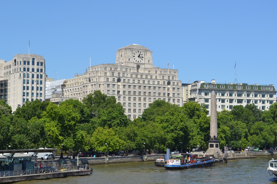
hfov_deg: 29.2
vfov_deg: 19.7
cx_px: 138
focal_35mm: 69
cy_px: 92
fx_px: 531
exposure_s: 1/250
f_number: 8
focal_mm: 46
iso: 100
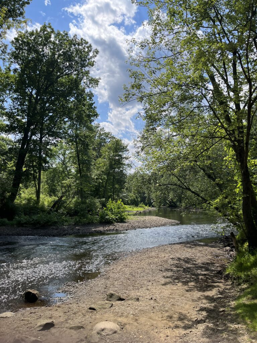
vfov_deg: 67.3
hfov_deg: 53.1
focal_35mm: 26
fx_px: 257
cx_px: 128
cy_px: 172
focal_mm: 5.1
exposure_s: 1/3311
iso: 50
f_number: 1.6
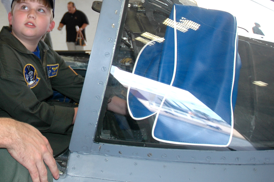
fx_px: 388
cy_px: 37
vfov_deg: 26.0
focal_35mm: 51
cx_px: 36
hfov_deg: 36.8
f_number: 3.5
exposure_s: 1/100
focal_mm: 18
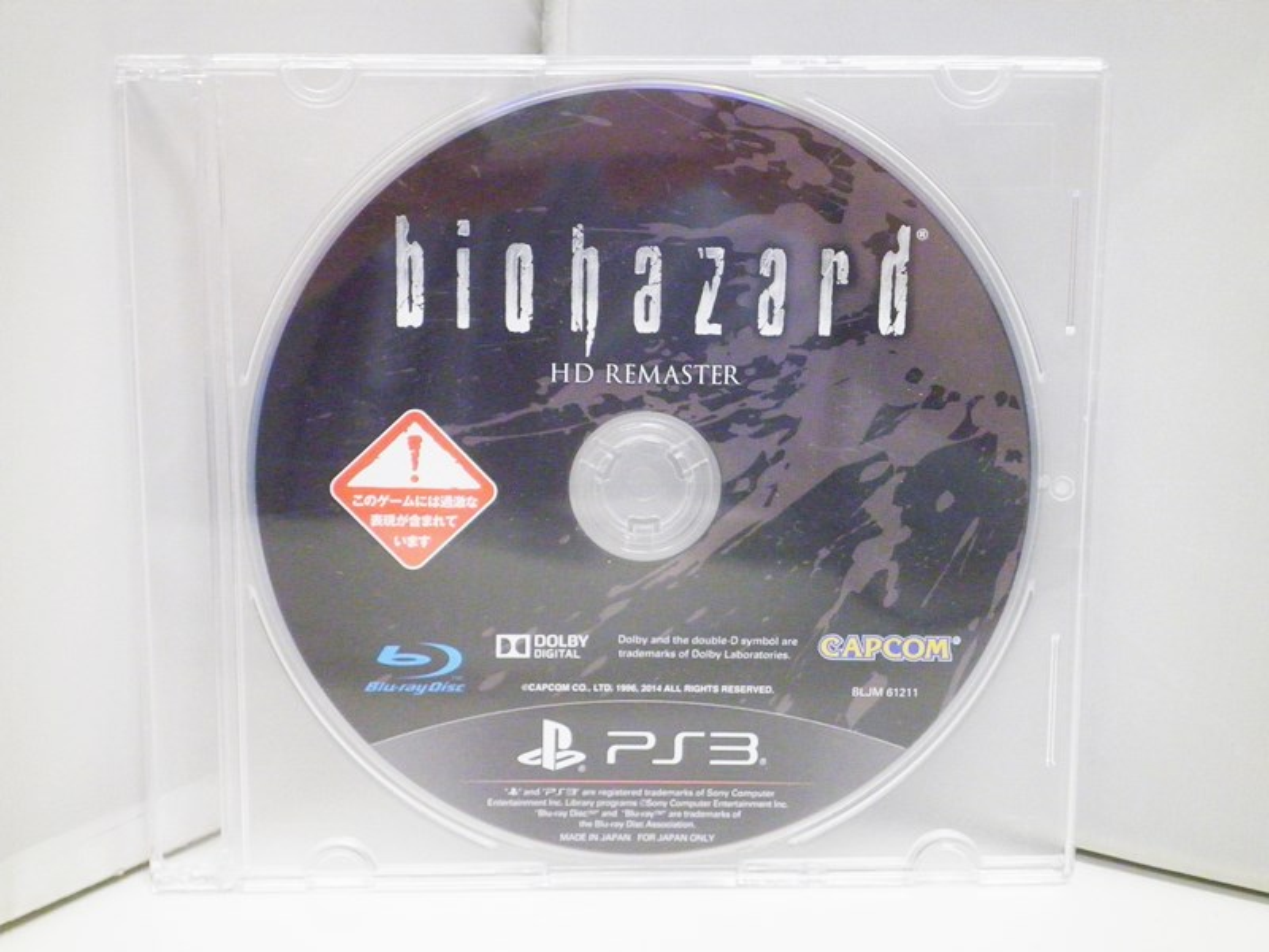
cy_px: 476
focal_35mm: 47
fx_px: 1723
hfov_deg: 40.4
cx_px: 634
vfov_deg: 30.9
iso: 800
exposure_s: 1/50
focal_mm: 8.3
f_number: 3.4
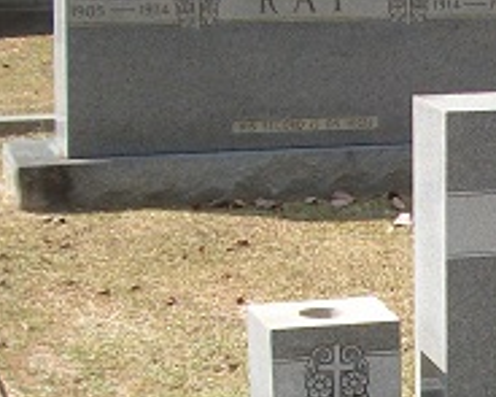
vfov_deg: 11.0
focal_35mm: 136
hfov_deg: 13.5
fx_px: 1995
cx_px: 695
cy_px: 548
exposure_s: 1/100
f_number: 8.8
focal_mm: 5.7
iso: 80
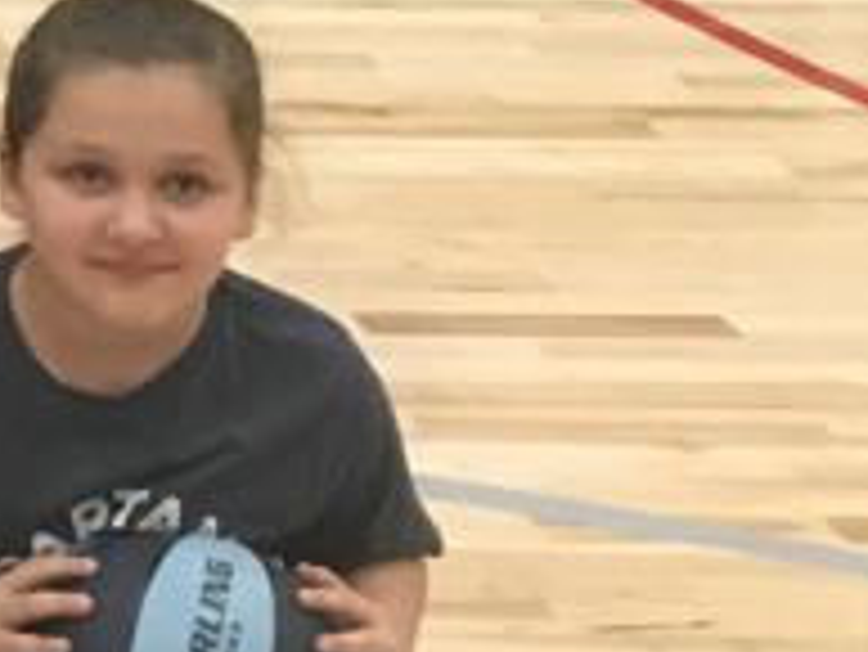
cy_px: -157
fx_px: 3864
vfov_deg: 9.5
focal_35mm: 154
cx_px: -971
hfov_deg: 11.3
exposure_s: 1/30
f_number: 2.2
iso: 200
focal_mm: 4.15
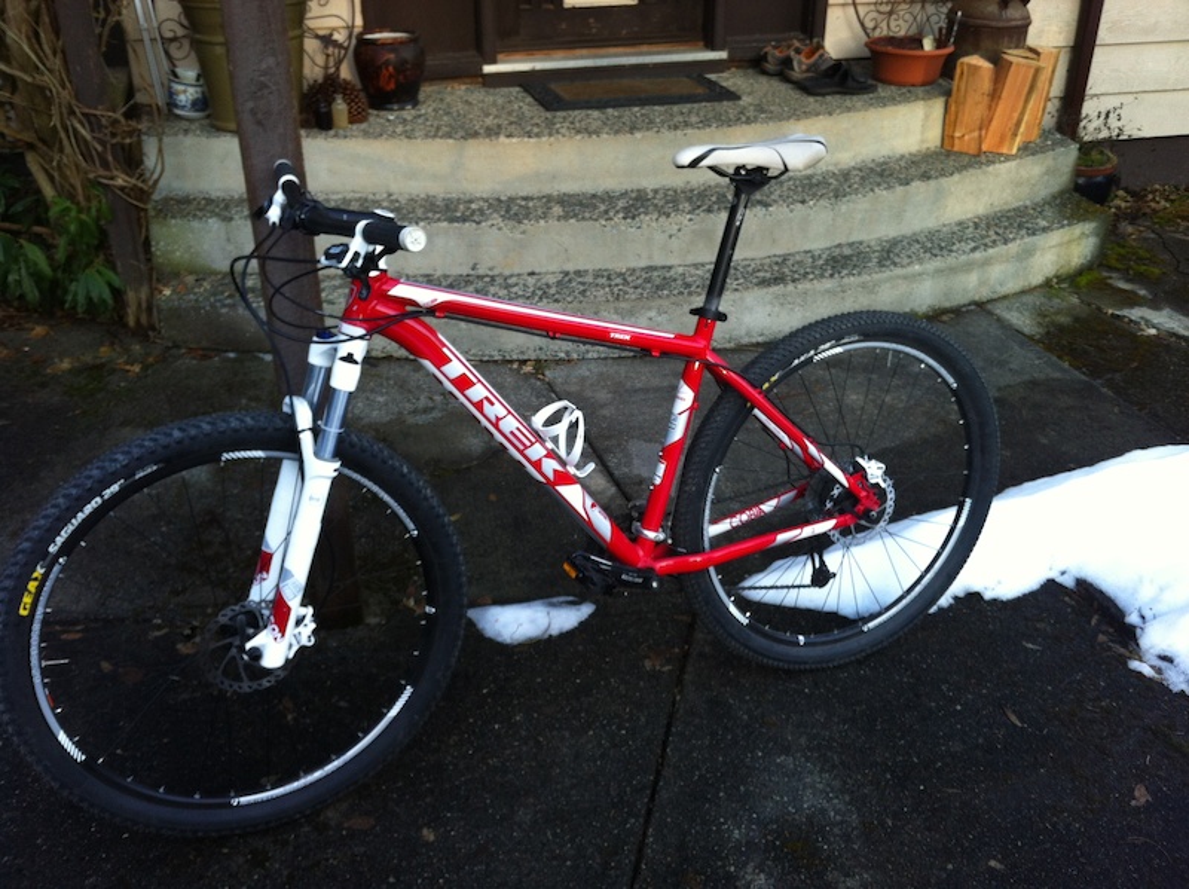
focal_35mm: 35
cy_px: 444
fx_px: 1201
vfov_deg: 40.6
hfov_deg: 52.7
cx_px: 594
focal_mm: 3.85
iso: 80
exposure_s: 1/60
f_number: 2.8
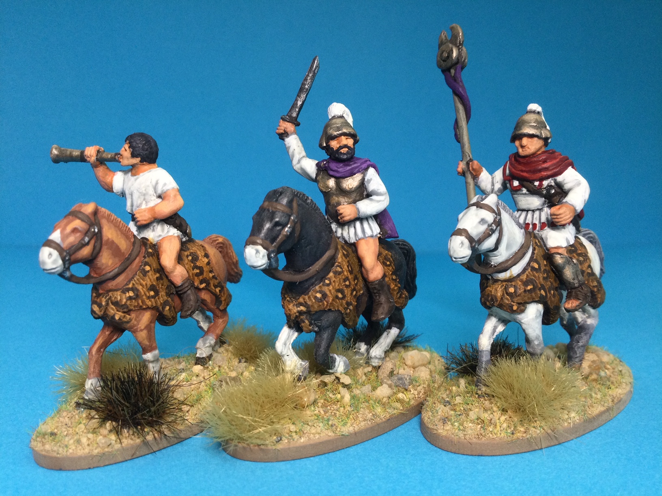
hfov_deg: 58.4
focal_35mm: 31
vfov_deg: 45.4
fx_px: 593
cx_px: 331
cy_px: 248
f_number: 2.4
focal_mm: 3.3
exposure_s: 1/33
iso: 32
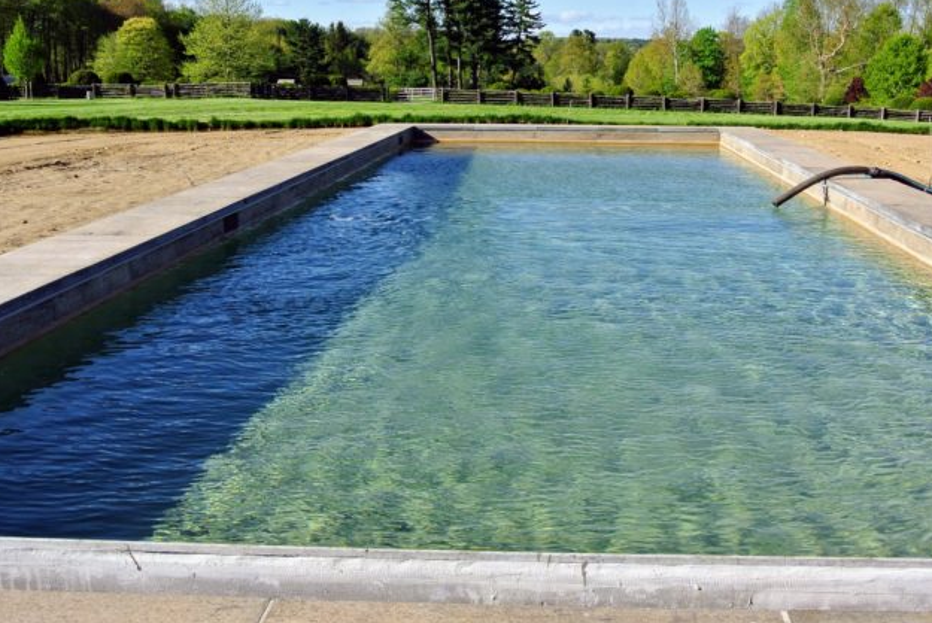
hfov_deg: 45.2
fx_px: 1114
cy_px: 294
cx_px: 544
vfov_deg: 31.2
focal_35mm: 43
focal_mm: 13.1
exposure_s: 1/640
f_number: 4.5
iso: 100
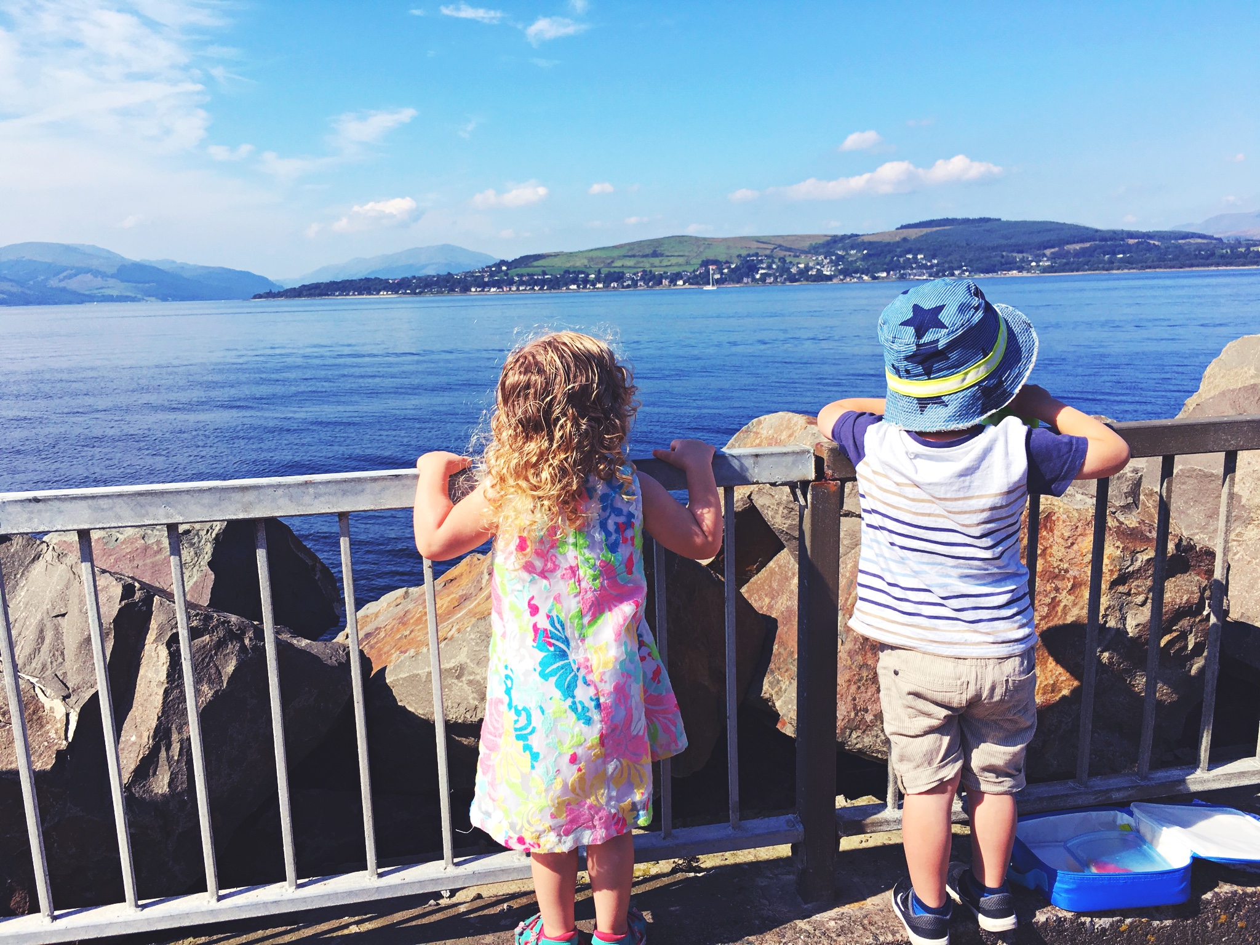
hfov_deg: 61.7
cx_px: 630
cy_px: 472
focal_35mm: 29
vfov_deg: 48.2
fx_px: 1056
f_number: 2.2
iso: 25
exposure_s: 1/1637
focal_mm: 4.15
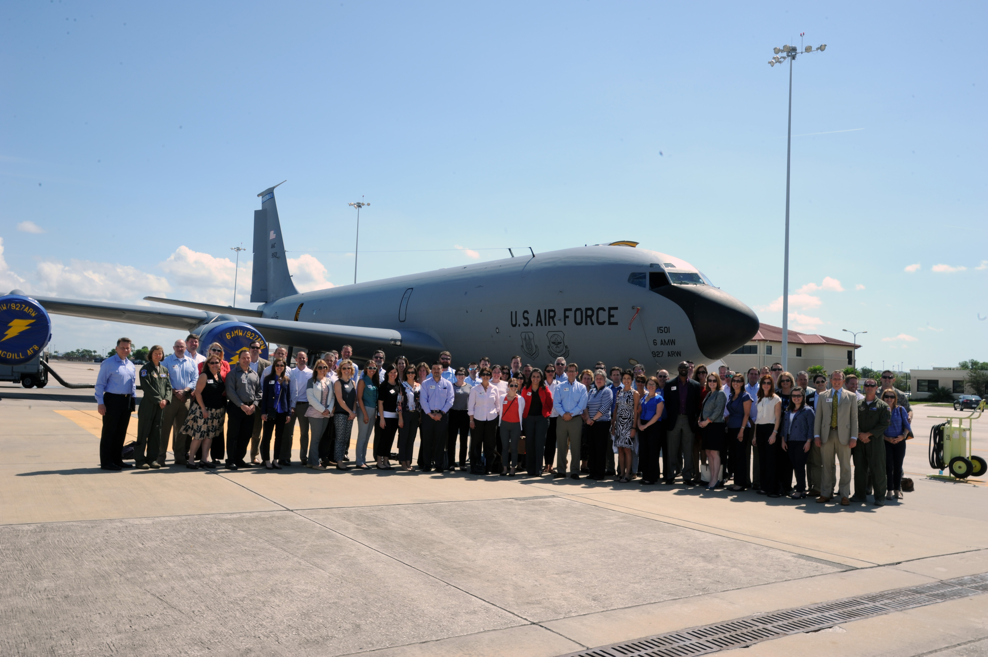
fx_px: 823
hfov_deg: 62.0
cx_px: 494
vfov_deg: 43.6
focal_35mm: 30
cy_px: 328
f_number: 22
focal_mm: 30
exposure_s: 1/60
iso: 200
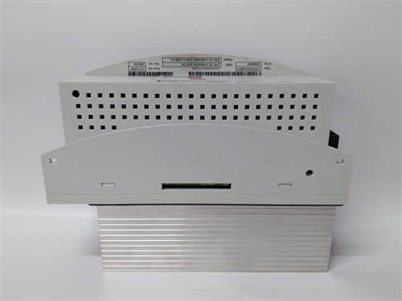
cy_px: 150
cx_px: 201
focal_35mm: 27
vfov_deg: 51.4
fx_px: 314
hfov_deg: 65.3
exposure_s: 1/33
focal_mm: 3.79
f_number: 2
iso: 172
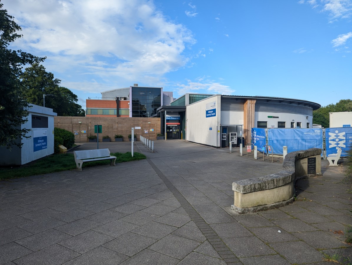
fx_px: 244
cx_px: 176
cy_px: 132
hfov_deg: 71.5
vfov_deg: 56.9
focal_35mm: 24
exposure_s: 1/960
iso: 48
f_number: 1.85
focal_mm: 6.81
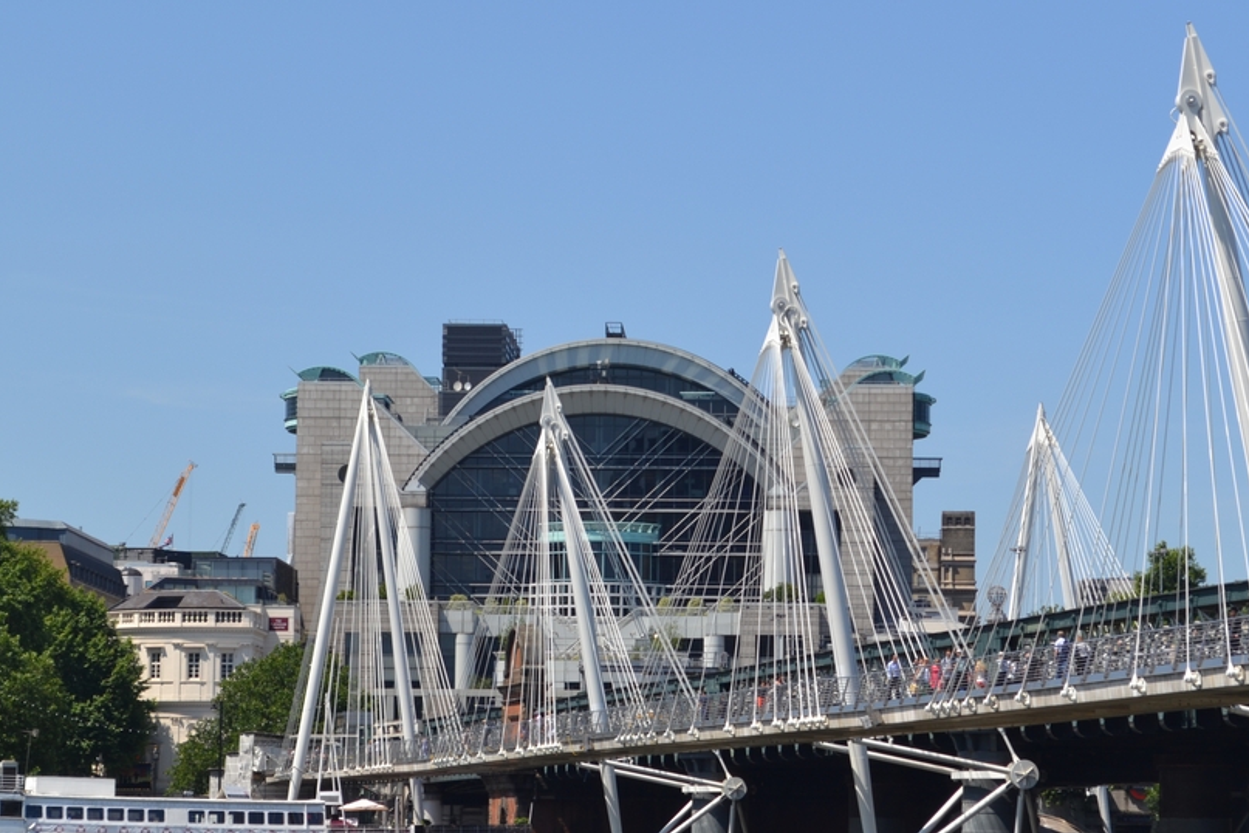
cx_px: 712
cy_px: 430
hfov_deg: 17.4
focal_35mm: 118
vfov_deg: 11.6
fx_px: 4084
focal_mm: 55
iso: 100
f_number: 8
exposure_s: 1/250
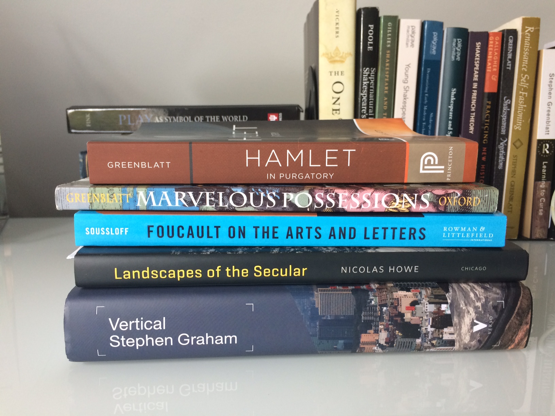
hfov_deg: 61.7
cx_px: 278
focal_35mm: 29
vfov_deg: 48.2
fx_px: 465
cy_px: 208
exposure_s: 1/33
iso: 125
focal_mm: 4.15
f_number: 2.2
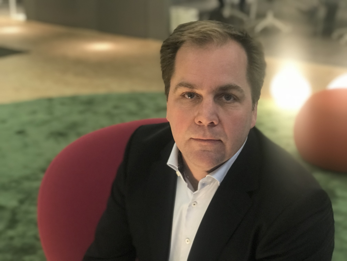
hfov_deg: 33.8
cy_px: 130
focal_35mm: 57
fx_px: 571
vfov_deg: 25.7
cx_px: 174
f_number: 2.8
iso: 500
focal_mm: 6.6
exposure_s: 1/54
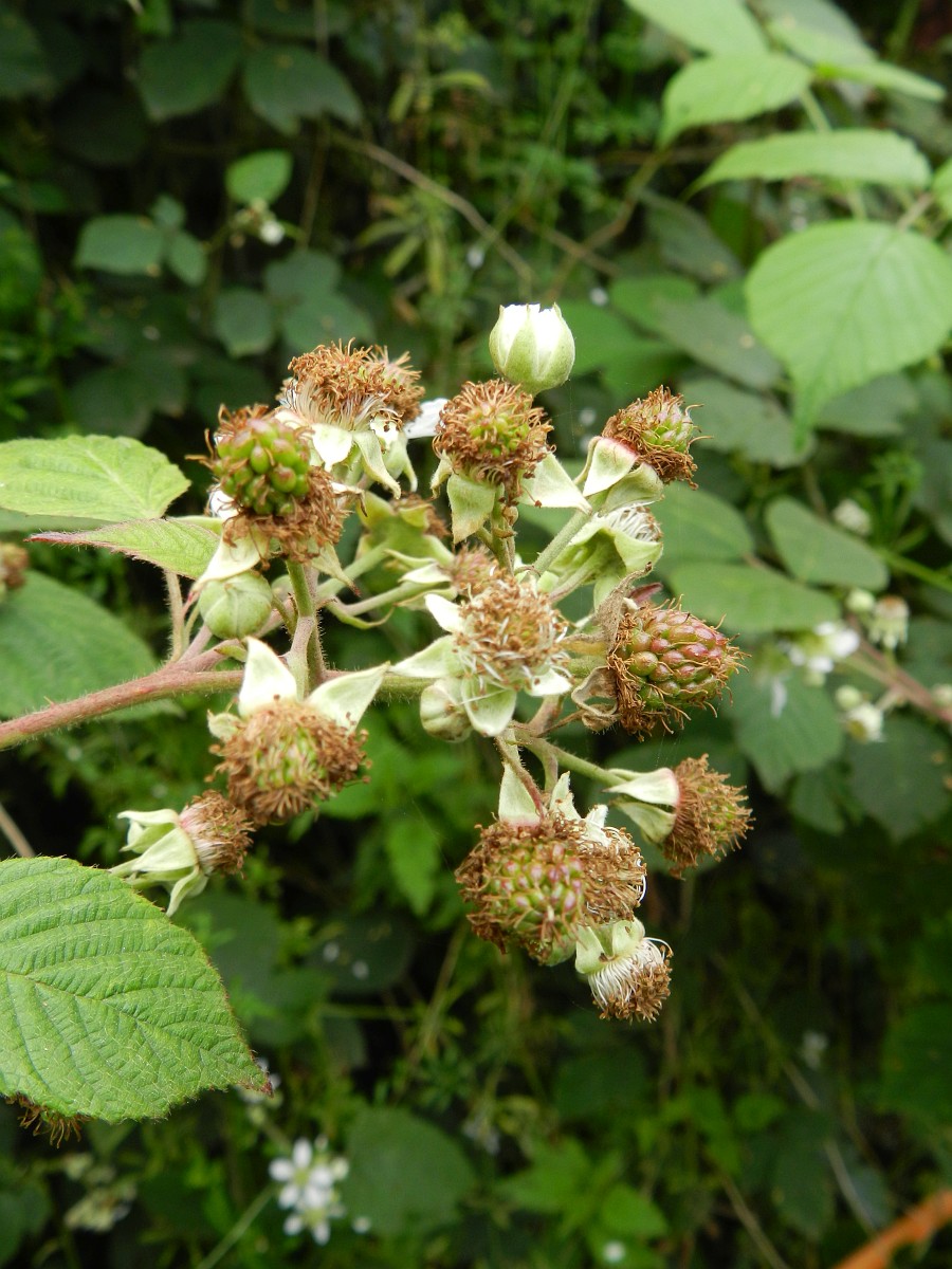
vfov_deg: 56.8
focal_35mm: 32
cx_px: 476
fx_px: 1173
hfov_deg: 44.2
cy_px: 634
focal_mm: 5.6
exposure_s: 1/160
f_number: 3.7
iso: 160
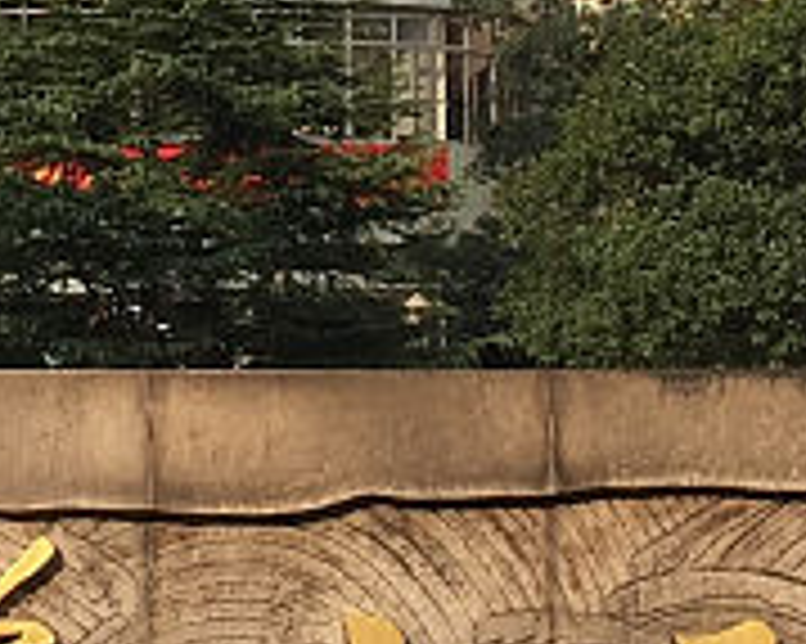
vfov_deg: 8.1
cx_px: 144
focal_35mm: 190
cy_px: 63
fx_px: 4530
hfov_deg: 10.1
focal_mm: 4.15
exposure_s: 1/1319
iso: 32
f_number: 2.2
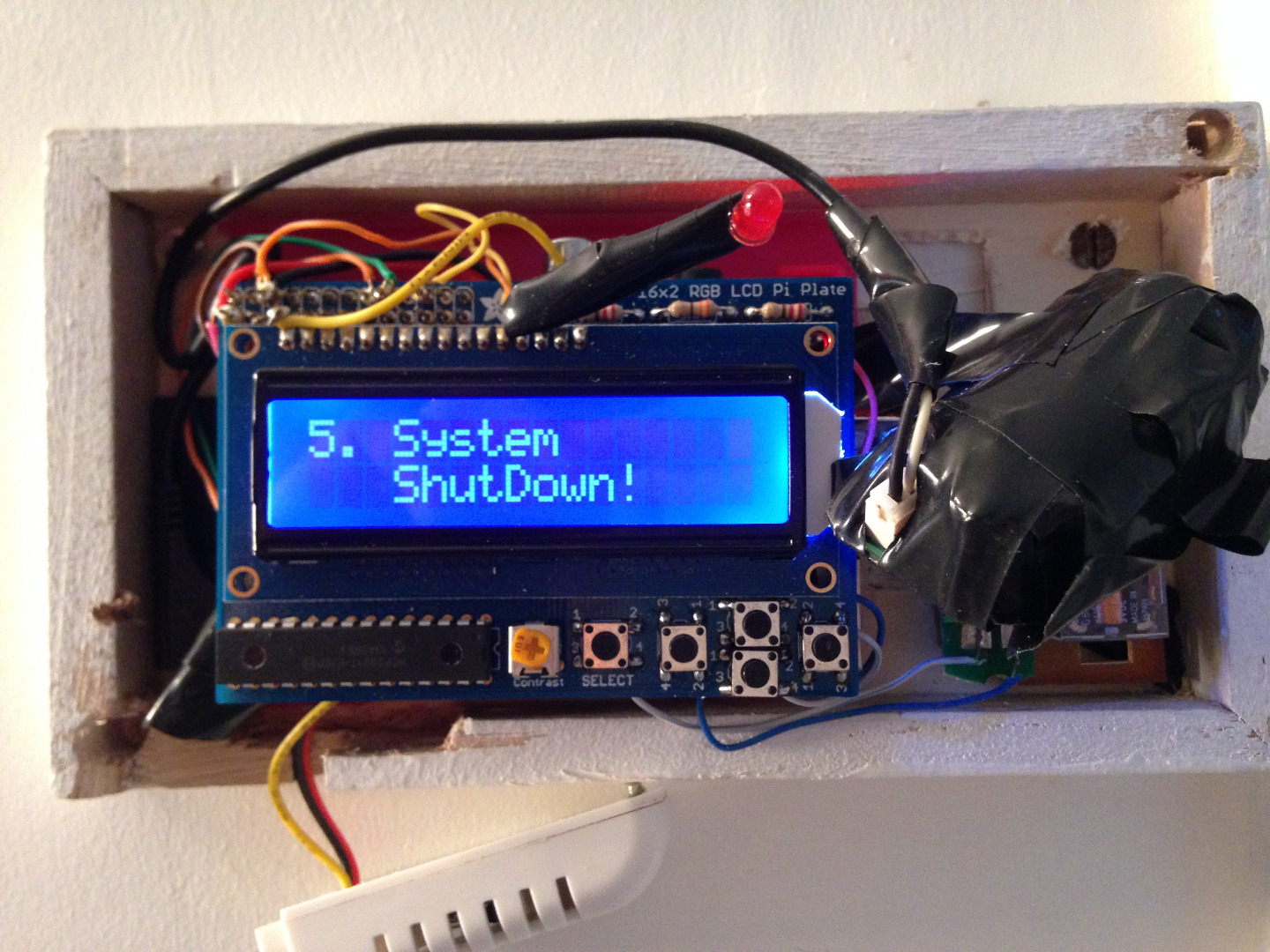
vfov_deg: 42.9
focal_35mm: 33
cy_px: 476
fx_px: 1211
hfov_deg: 55.4
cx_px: 635
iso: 400
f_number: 2.4
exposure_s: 1/20
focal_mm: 4.12
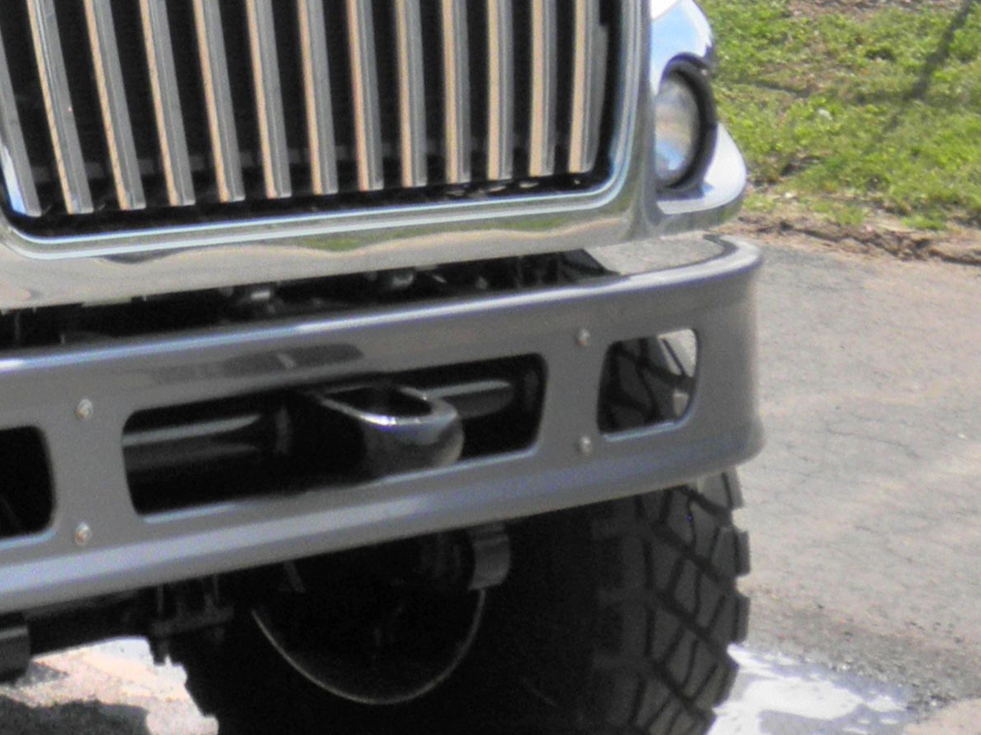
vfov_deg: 14.8
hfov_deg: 18.3
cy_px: -373
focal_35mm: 93
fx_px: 2635
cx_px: -557
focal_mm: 5
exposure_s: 1/100
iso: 64
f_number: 8.5
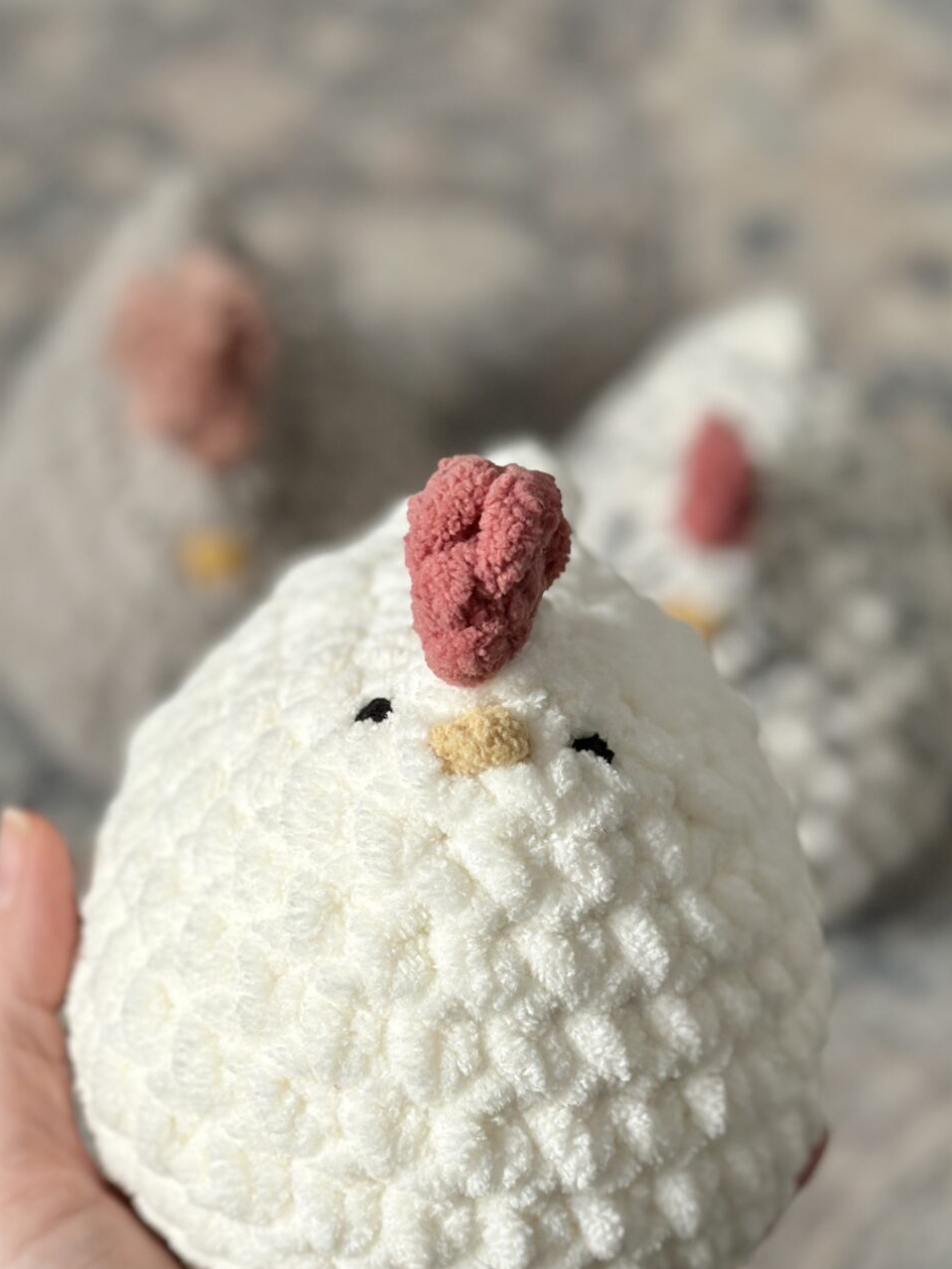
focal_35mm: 78
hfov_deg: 18.9
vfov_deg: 25.0
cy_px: 728
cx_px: 398
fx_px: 2860
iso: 160
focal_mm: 6.86
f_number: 1.78
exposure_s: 1/60
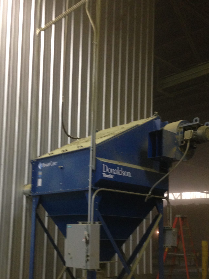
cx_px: 93
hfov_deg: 29.7
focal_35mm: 49
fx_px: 394
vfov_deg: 38.5
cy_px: 183
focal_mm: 4.12
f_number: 2.4
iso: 200
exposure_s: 1/20
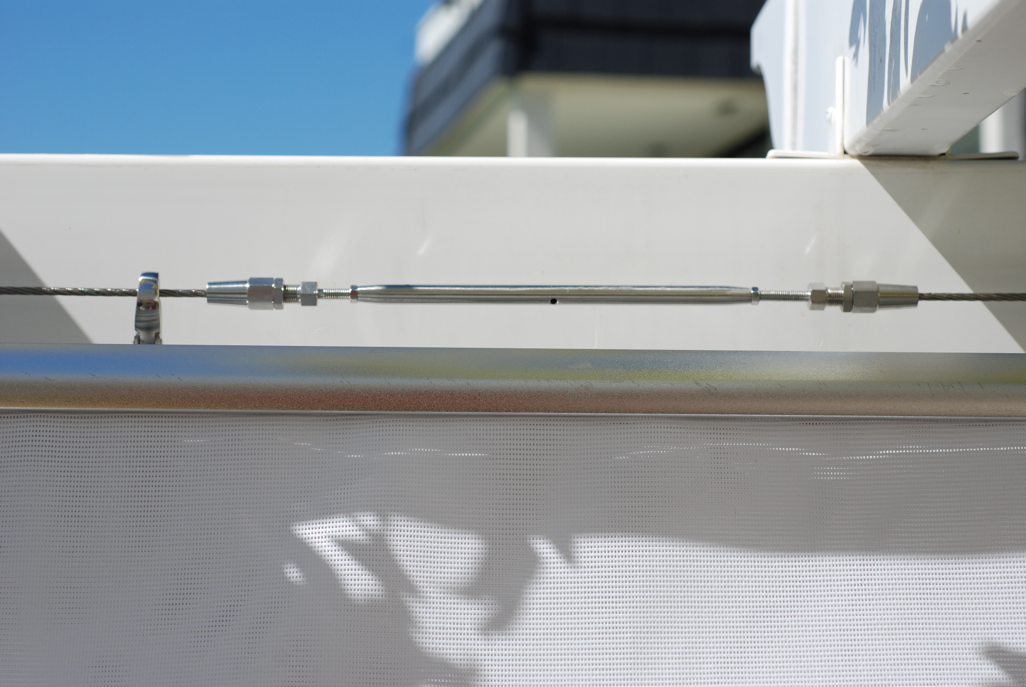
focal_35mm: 90
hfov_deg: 22.6
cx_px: 513
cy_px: 344
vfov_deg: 15.2
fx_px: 2568
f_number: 7.1
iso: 160
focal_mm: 60
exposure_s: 1/800
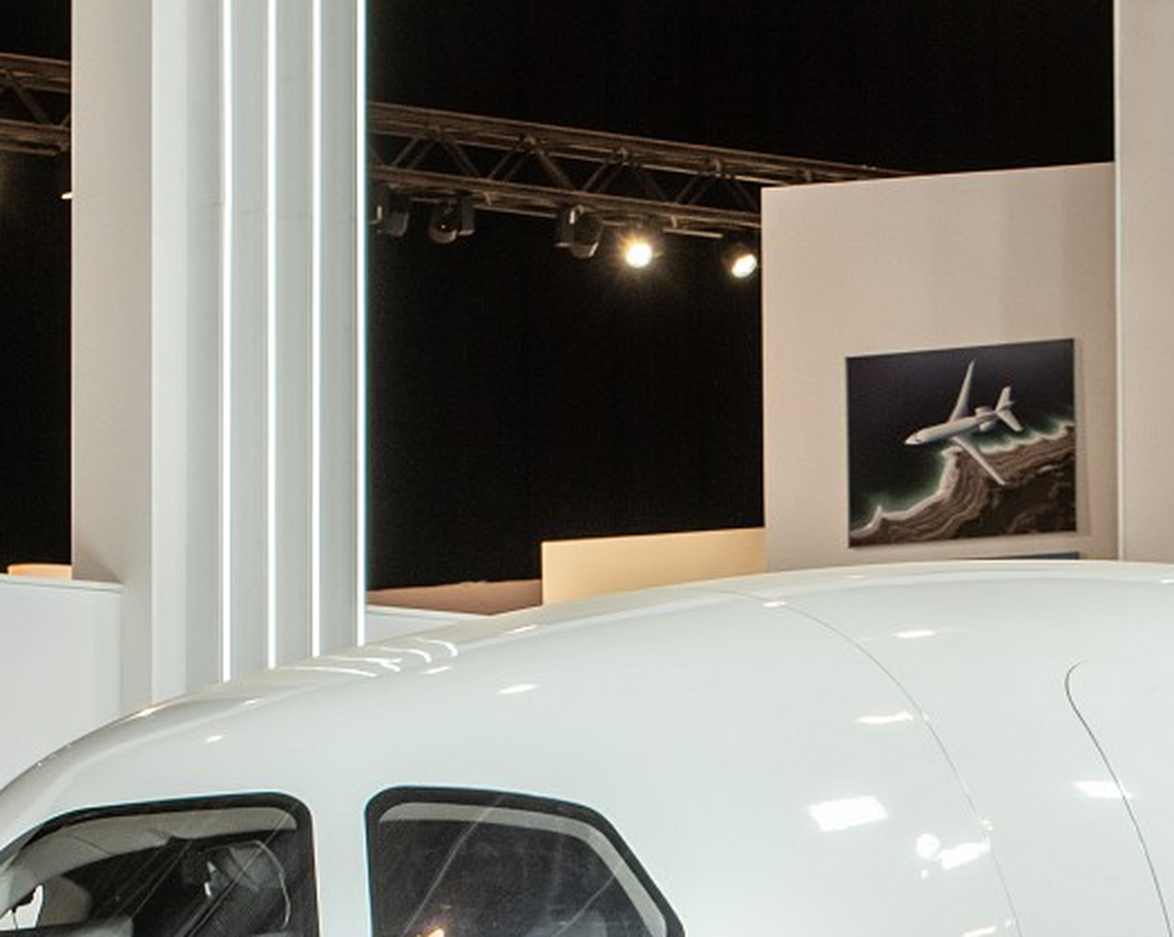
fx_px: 8680
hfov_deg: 7.7
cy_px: 1179
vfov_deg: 6.1
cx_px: 1013
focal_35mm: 250
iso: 400
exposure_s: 1/80
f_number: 7.1
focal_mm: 70
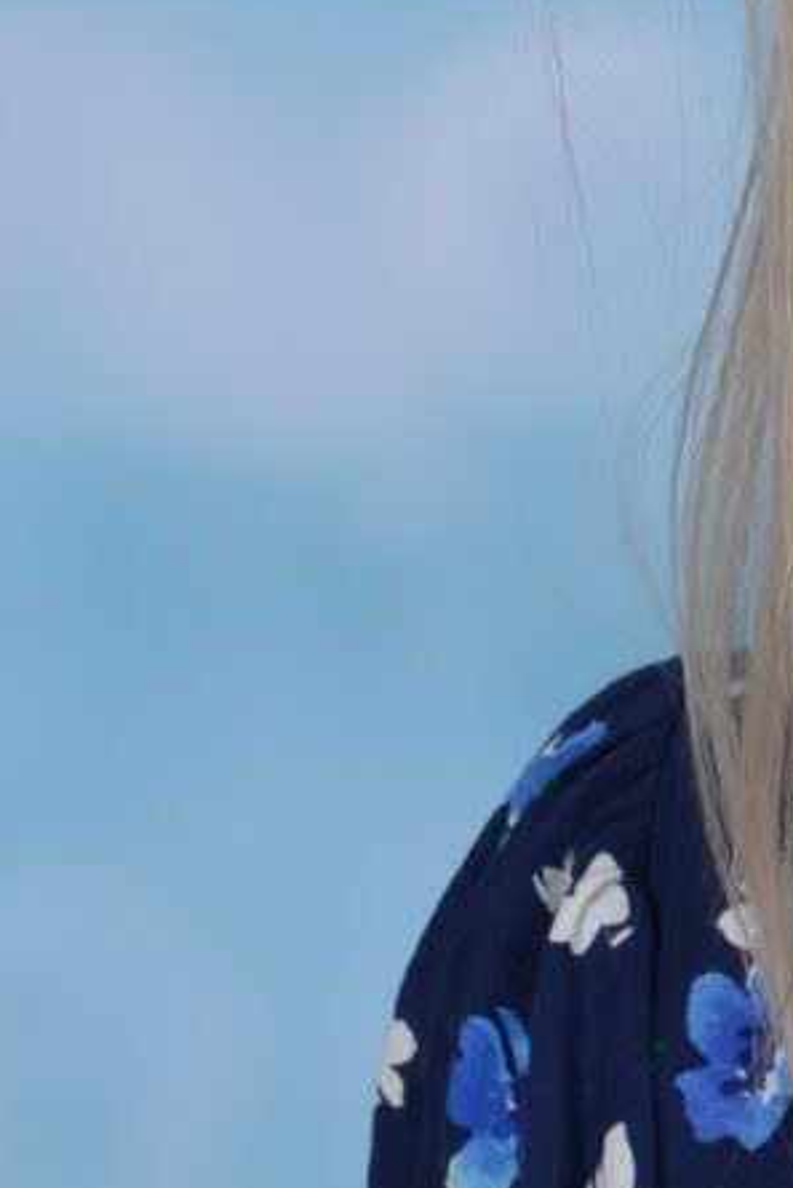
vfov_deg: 4.7
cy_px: 566
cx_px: 1502
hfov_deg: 3.1
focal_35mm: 437
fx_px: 14427
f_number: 11
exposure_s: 1/160
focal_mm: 95
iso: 100
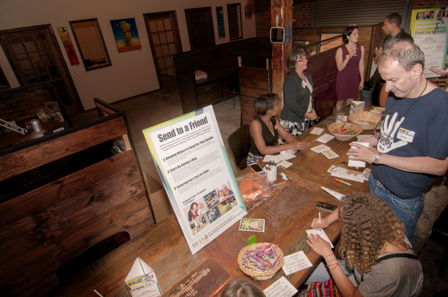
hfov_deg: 87.0
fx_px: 236
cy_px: 149
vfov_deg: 64.4
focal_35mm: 19
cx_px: 230
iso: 400
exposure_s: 1/60
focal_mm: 12
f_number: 5
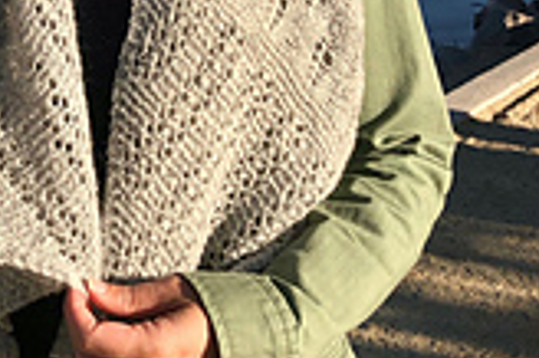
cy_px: -43
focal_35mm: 89
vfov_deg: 14.9
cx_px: -74
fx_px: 1331
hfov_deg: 21.5
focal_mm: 3.99
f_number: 1.8
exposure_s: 1/1263
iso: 20
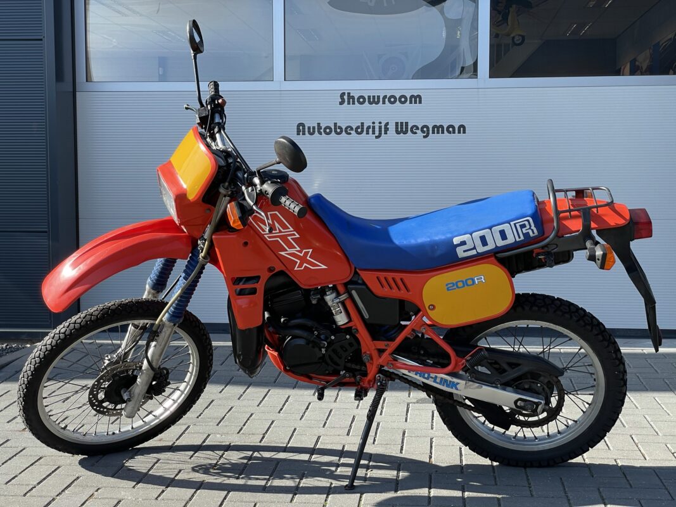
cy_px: 254
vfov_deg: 28.0
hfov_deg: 36.8
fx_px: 1015
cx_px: 338
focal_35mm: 52
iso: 25
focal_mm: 6
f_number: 2
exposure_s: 1/444
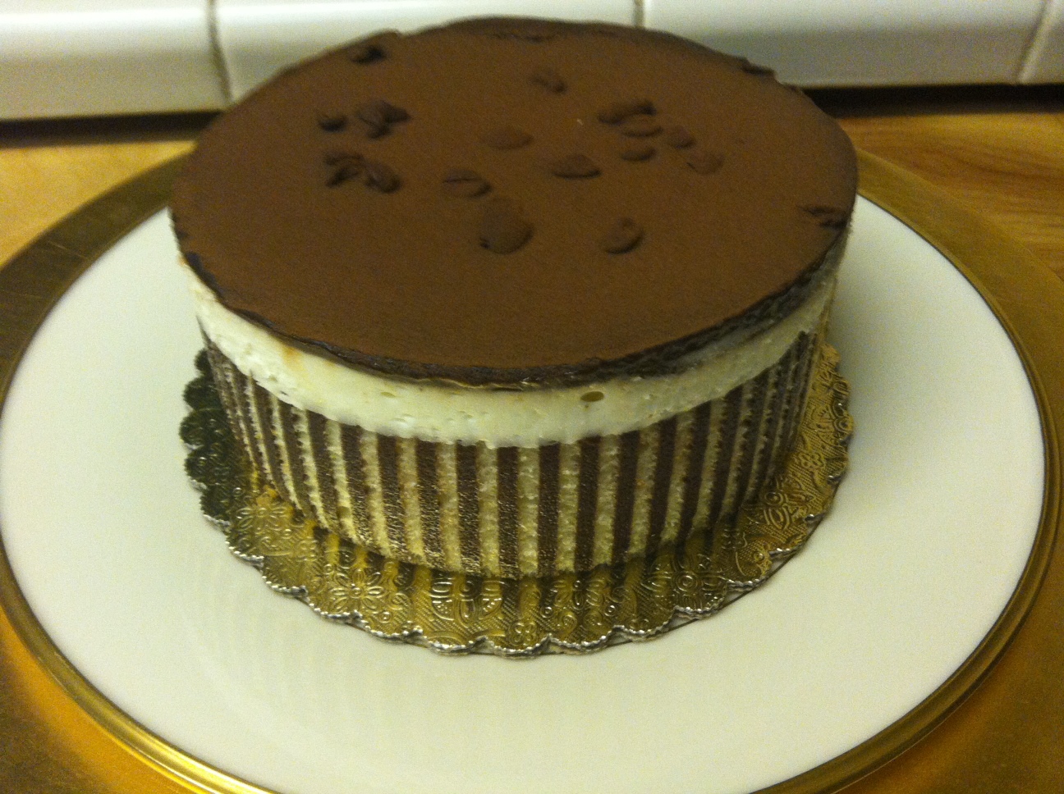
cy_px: 397
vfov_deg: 40.6
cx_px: 532
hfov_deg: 52.7
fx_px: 1074
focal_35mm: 35
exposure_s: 1/15
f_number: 2.8
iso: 250
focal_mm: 3.85
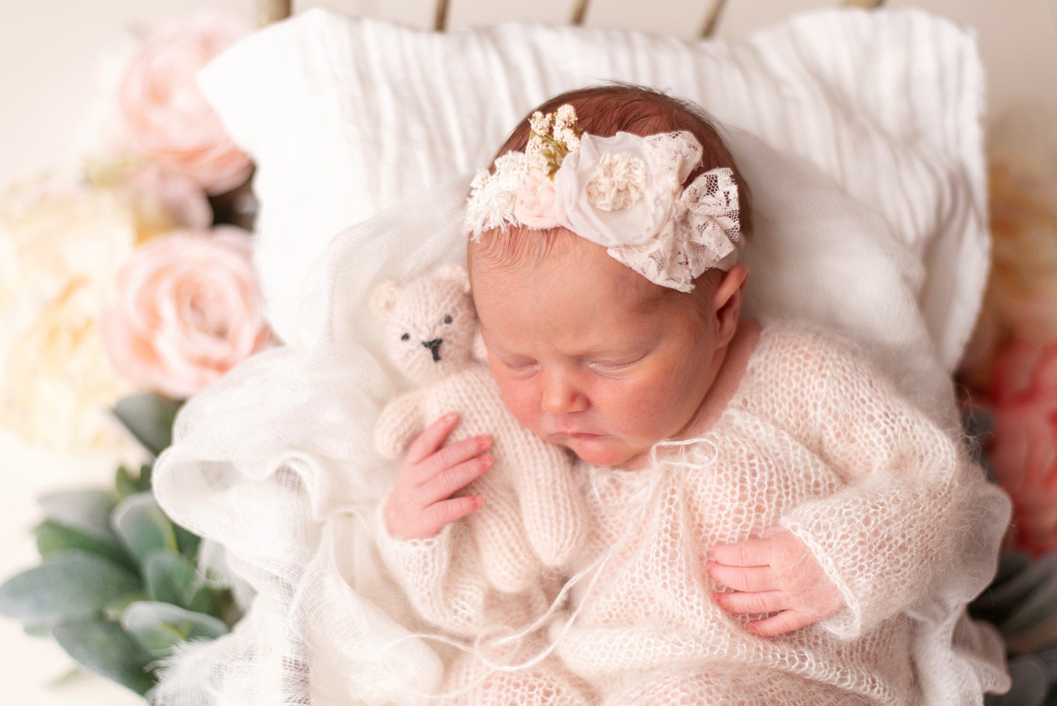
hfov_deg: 39.6
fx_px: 1469
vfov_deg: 27.0
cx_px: 528
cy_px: 353
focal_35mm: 50
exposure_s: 1/125
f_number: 2
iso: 125
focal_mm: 50
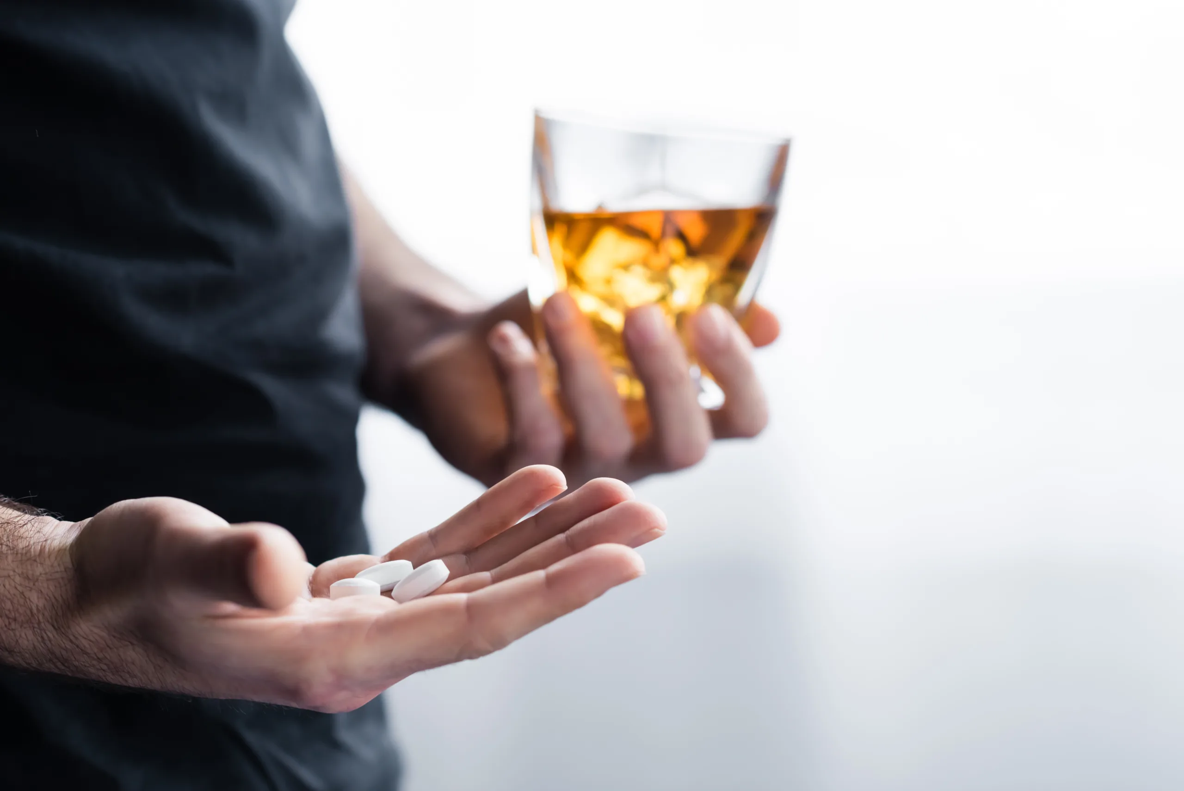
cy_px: 396
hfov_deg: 23.9
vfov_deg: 16.1
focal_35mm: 85
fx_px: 2797
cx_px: 592
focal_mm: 85
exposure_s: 1/200
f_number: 3.2
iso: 250
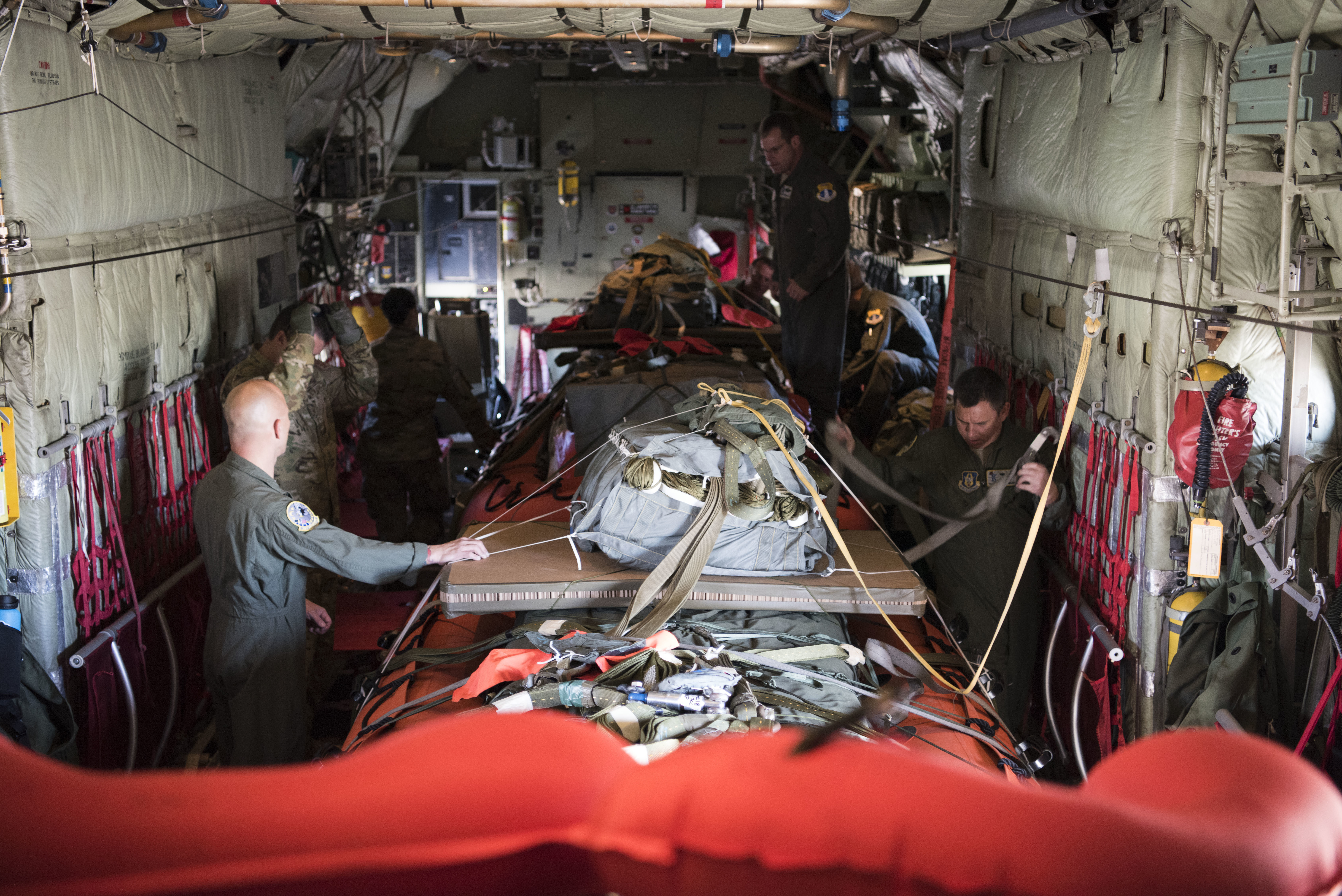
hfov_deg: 39.6
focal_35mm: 50
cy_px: 448
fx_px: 1864
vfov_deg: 27.0
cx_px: 671
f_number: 2.8
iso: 1250
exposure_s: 1/60
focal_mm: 50
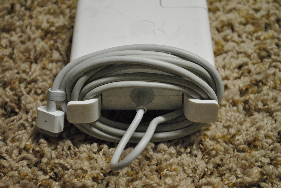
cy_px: 94
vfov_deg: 16.6
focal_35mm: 82
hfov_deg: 24.6
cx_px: 140
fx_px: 644
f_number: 5.6
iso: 1400
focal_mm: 55
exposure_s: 1/30
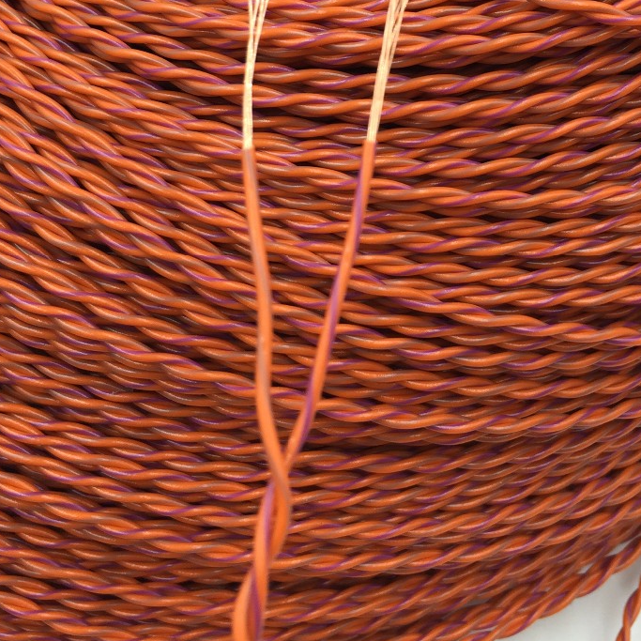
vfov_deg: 32.7
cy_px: 96
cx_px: 365
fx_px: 1048
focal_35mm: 50
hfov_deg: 34.0
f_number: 2.2
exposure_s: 1/103
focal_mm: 4.15
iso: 32
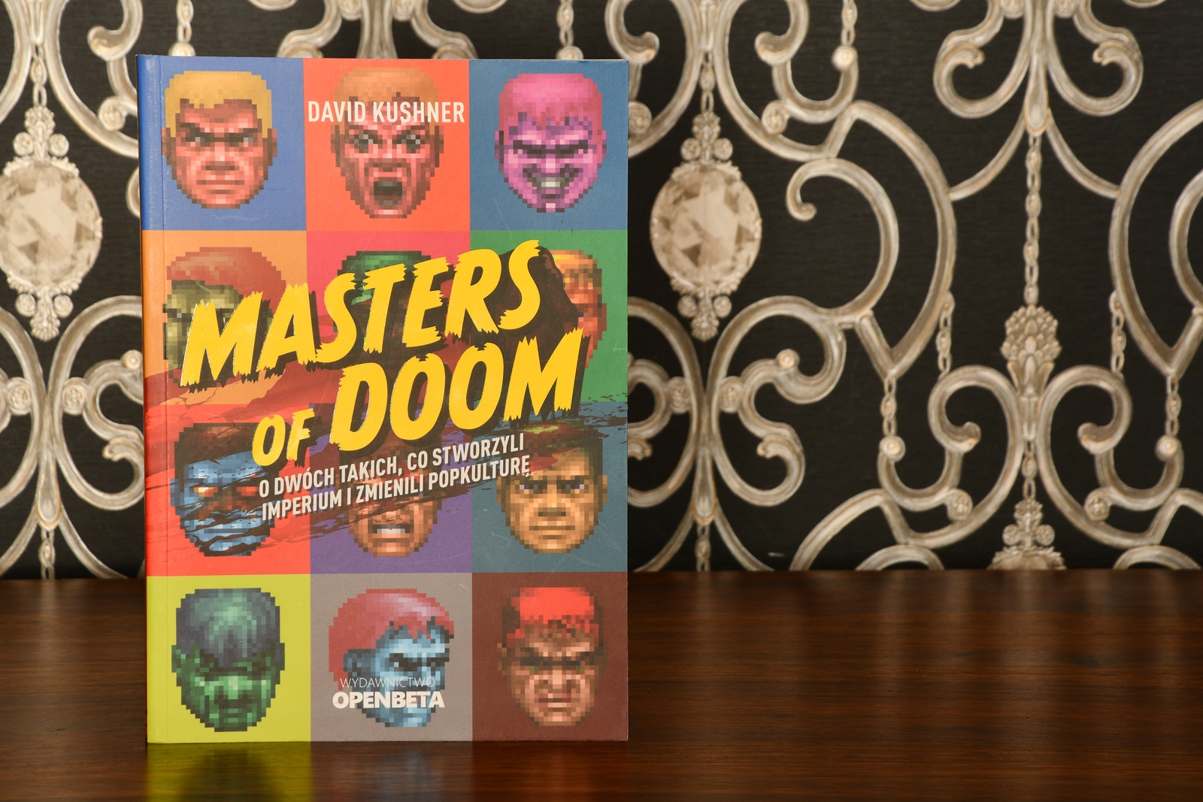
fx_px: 3743
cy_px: 401
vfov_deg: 12.2
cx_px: 602
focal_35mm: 112
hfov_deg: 18.3
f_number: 13
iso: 100
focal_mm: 75
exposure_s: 1.6
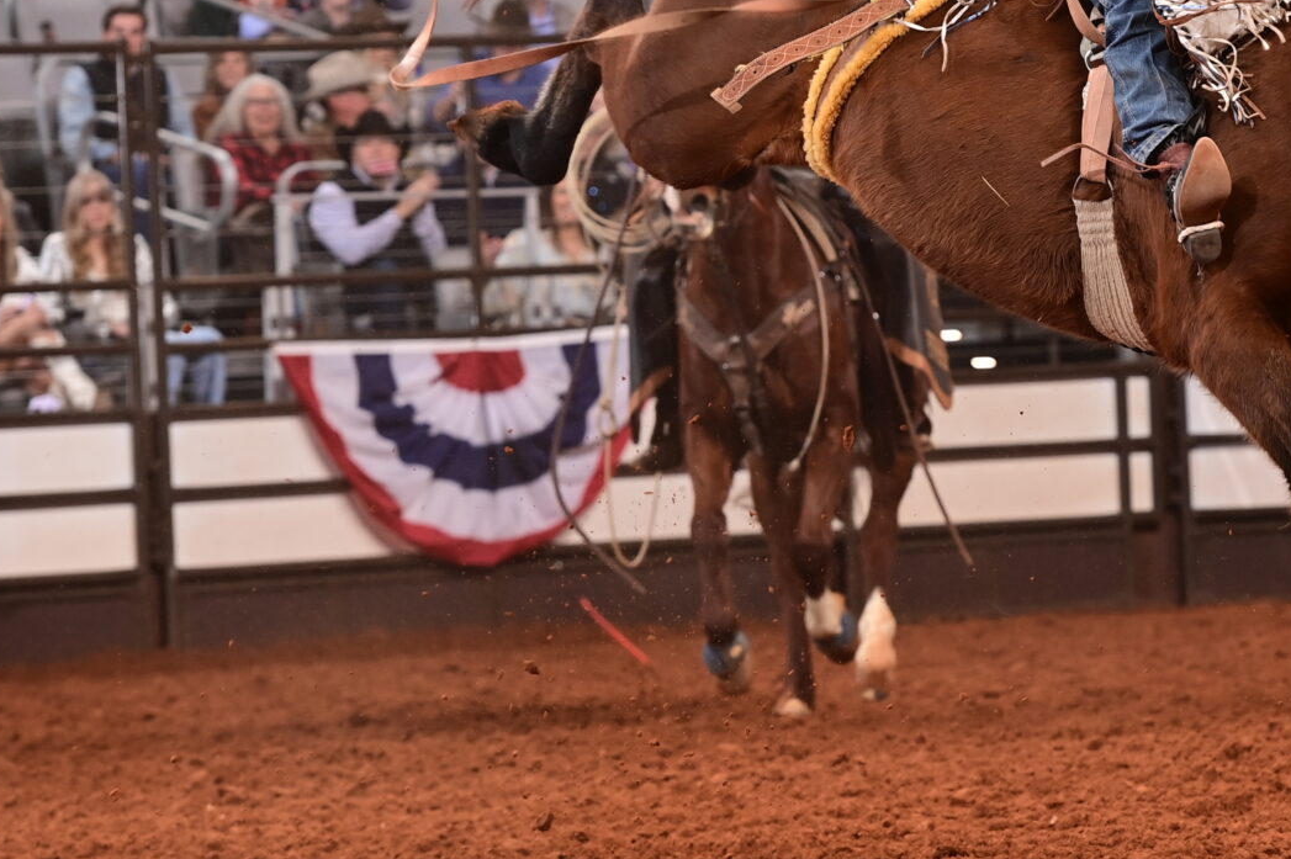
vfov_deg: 4.3
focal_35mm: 319
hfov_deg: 6.5
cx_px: 1088
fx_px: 11434
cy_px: 189
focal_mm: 145
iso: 640
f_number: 4
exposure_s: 1/250
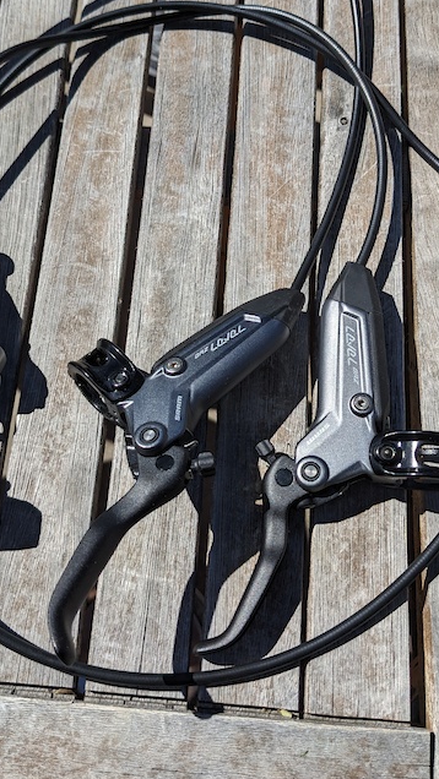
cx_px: 191
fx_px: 765
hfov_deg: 32.0
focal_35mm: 37
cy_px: 321
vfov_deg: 53.7
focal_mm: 4.38
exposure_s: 1/5848
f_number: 1.73
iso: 55
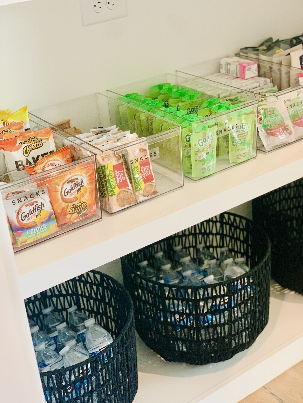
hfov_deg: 28.0
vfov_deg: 36.8
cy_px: 202
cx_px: 152
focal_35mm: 52
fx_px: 607
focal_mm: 6
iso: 400
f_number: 2.4
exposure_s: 1/60
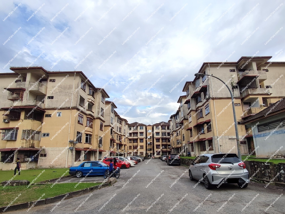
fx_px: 132
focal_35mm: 16
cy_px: 107
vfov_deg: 78.1
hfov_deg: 94.5
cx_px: 142
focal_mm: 1.65
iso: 50
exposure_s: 1/306
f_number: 2.2
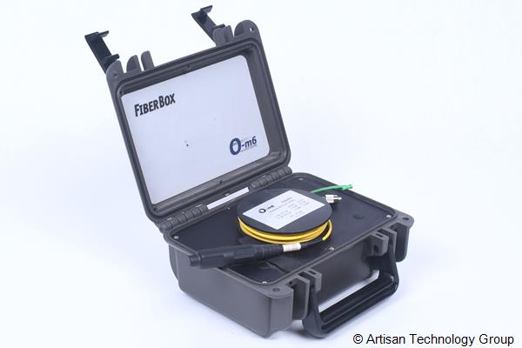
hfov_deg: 42.7
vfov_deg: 29.2
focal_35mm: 46
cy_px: 174
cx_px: 261
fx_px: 667
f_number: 16
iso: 200
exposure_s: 1/200
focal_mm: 31
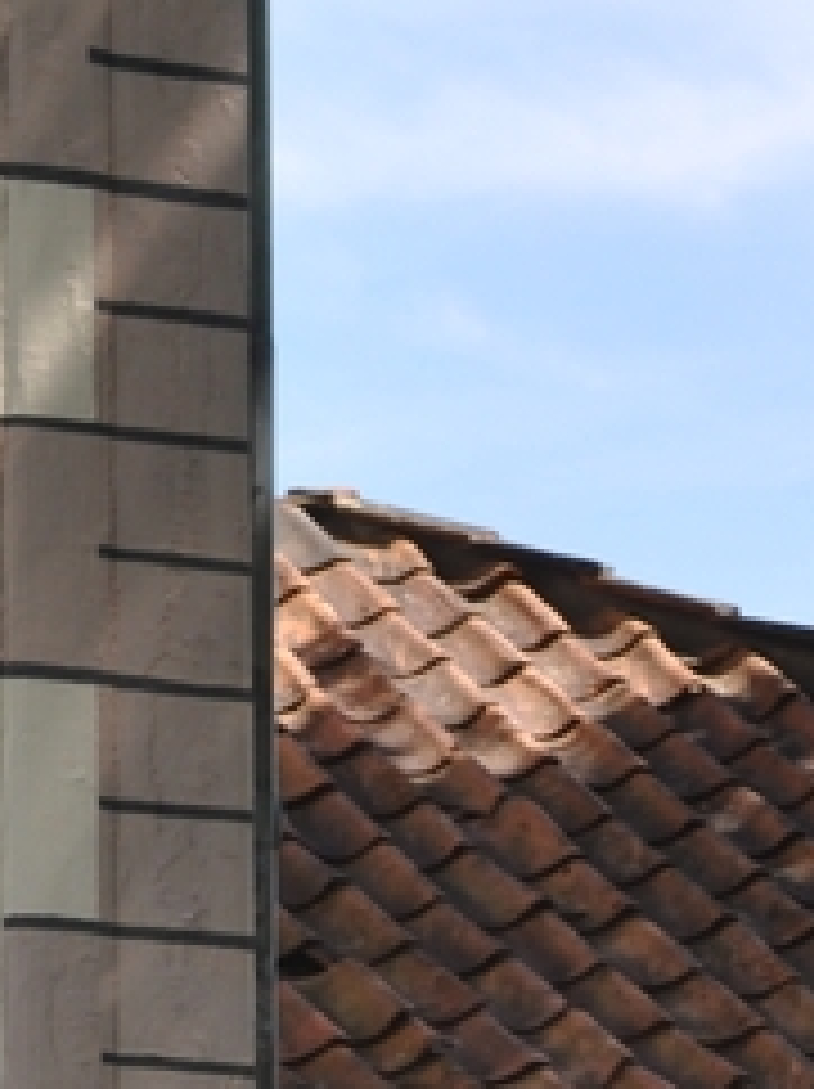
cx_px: 1118
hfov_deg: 5.2
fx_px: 8983
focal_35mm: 286
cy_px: 2196
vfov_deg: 6.7
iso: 200
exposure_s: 1/200
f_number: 9
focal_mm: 40
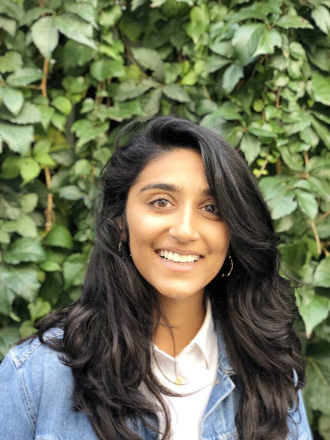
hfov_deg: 28.0
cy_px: 220
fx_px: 661
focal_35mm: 52
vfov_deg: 36.8
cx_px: 165
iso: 25
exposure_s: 1/60
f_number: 2.4
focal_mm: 6
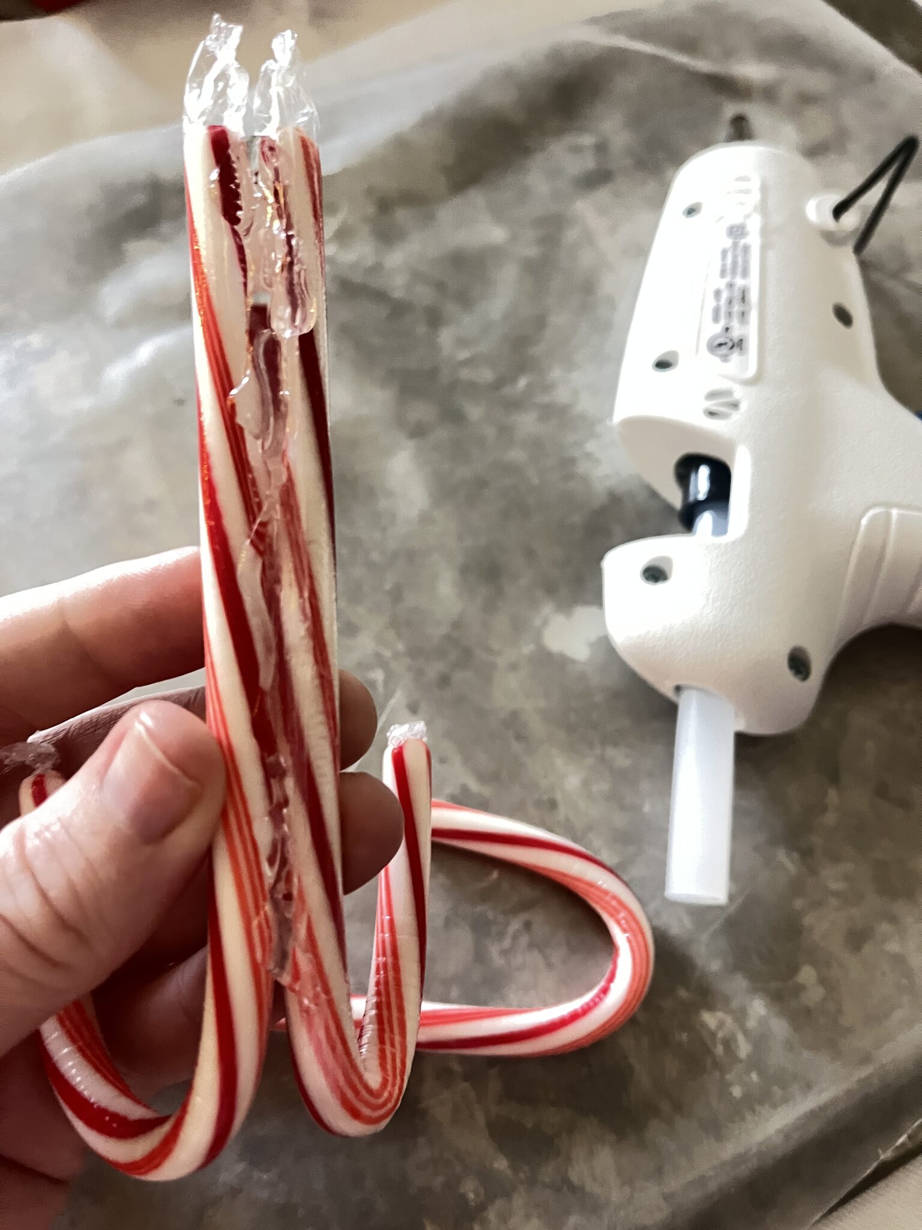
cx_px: 461
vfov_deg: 67.3
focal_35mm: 26
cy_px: 615
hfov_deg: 53.1
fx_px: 923
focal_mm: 5.1
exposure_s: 1/20
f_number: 1.6
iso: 1000
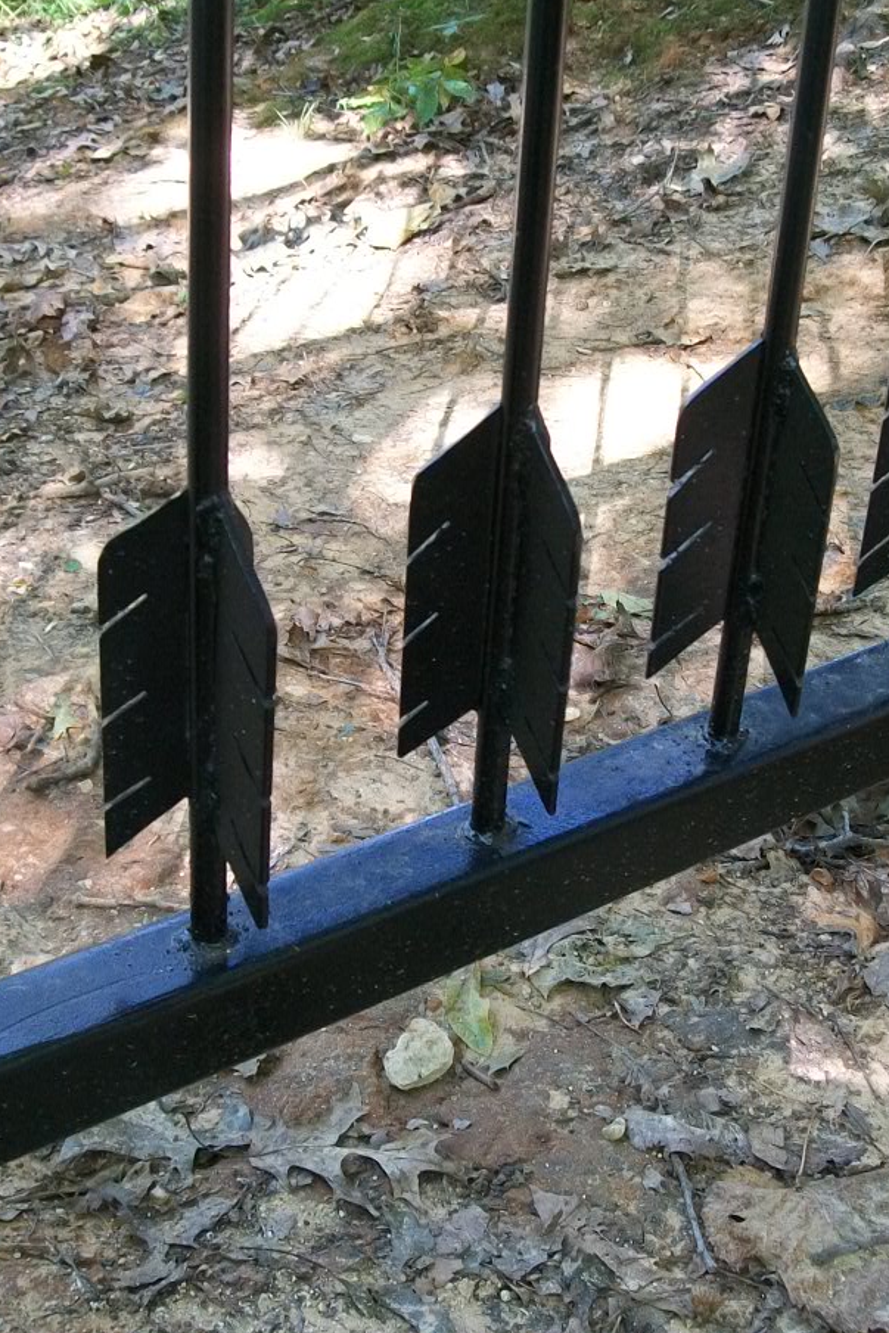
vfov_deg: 37.5
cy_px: 646
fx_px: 1962
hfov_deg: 25.5
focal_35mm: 53
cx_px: 408
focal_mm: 6
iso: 136
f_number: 2.7
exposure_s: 1/30
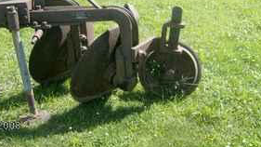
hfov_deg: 42.7
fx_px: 332
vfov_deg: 24.6
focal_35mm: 48
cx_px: 105
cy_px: 33
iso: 100
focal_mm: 6
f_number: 4.7
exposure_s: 1/258
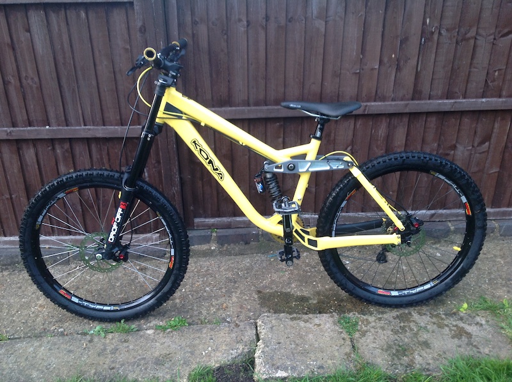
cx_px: 256
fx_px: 517
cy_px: 191
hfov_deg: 52.7
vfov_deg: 40.6
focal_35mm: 35
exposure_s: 1/15
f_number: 2.4
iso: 100
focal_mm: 4.28
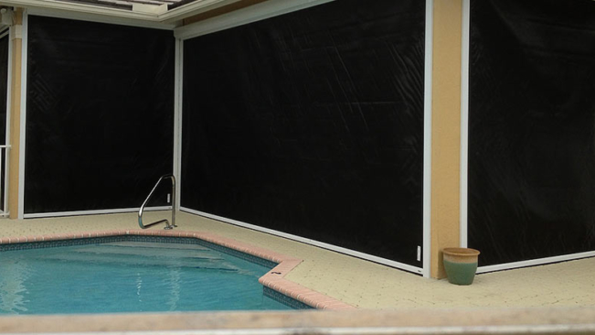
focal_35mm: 45
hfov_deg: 45.5
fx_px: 710
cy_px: 119
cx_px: 281
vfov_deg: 26.4
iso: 50
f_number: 2.4
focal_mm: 4.28
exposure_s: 1/332
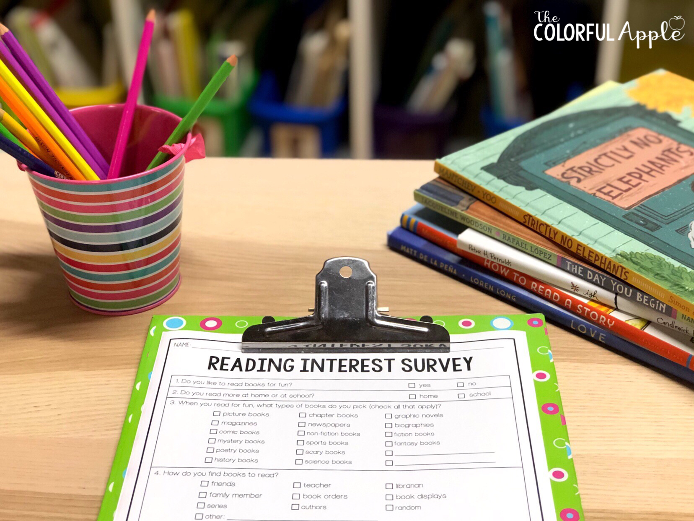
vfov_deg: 25.7
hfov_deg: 33.8
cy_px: 260
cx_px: 347
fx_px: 1143
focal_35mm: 57
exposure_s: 1/30
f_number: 2.8
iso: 64
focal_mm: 6.6
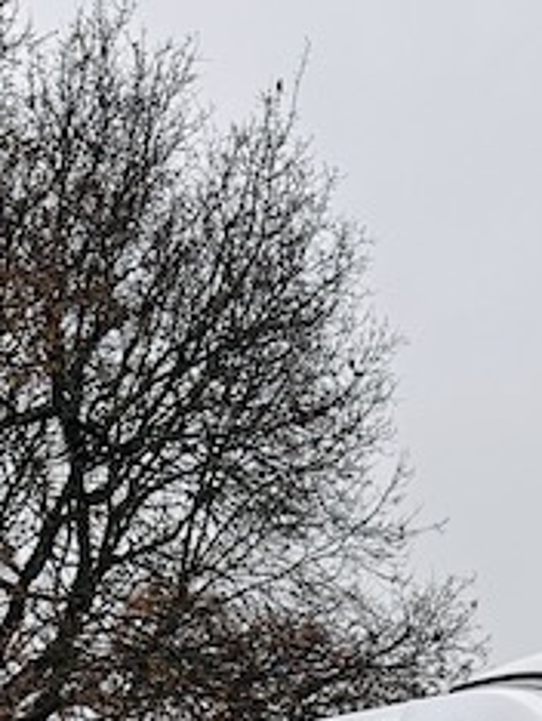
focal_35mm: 105
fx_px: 2188
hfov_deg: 13.6
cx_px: 696
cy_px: 1183
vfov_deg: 16.5
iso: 80
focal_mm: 6.86
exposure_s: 1/663
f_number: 1.78
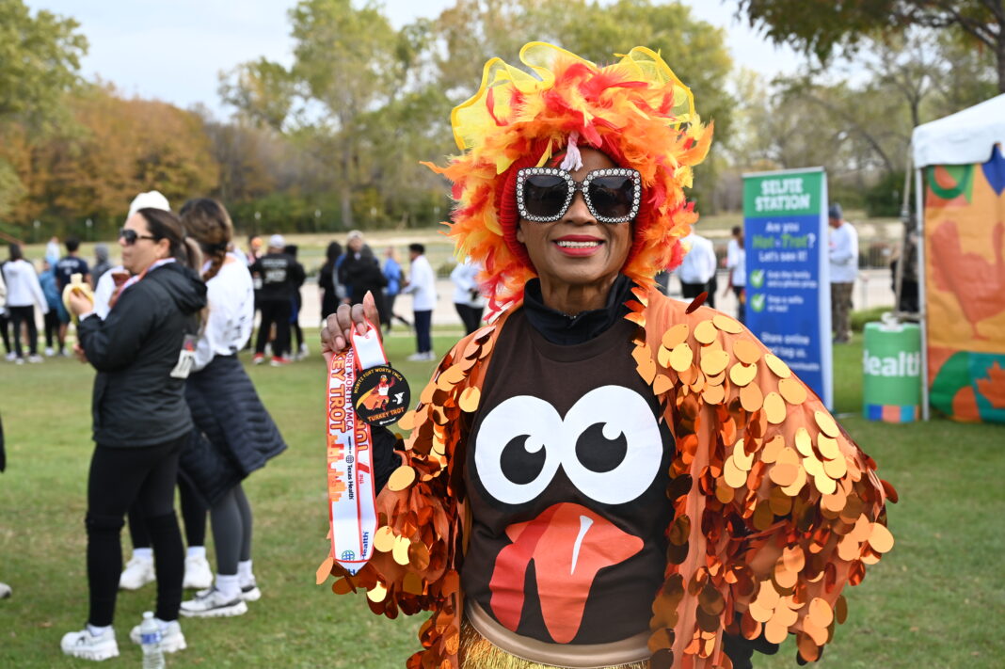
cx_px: 502
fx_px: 1367
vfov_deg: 27.5
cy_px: 334
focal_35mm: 49
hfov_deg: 40.4
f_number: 5.6
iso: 200
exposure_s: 1/250
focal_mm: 49
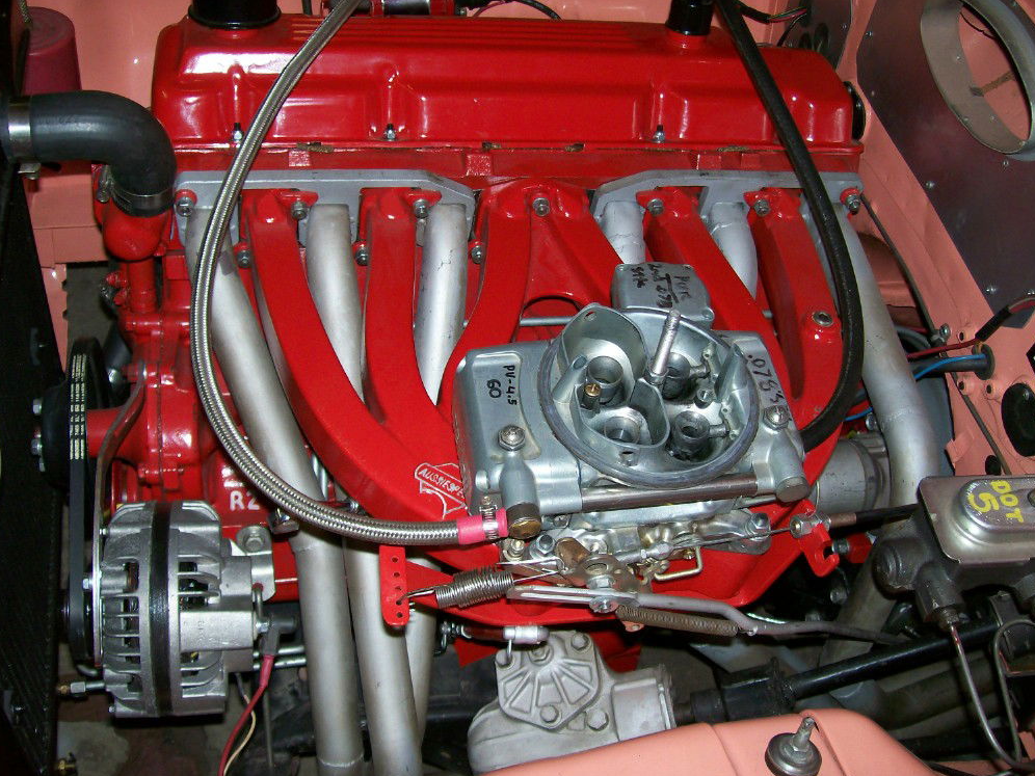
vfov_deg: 38.7
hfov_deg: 50.1
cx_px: 507
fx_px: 1106
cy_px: 397
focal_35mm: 37
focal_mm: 6
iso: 80
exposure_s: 1/64
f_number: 2.7
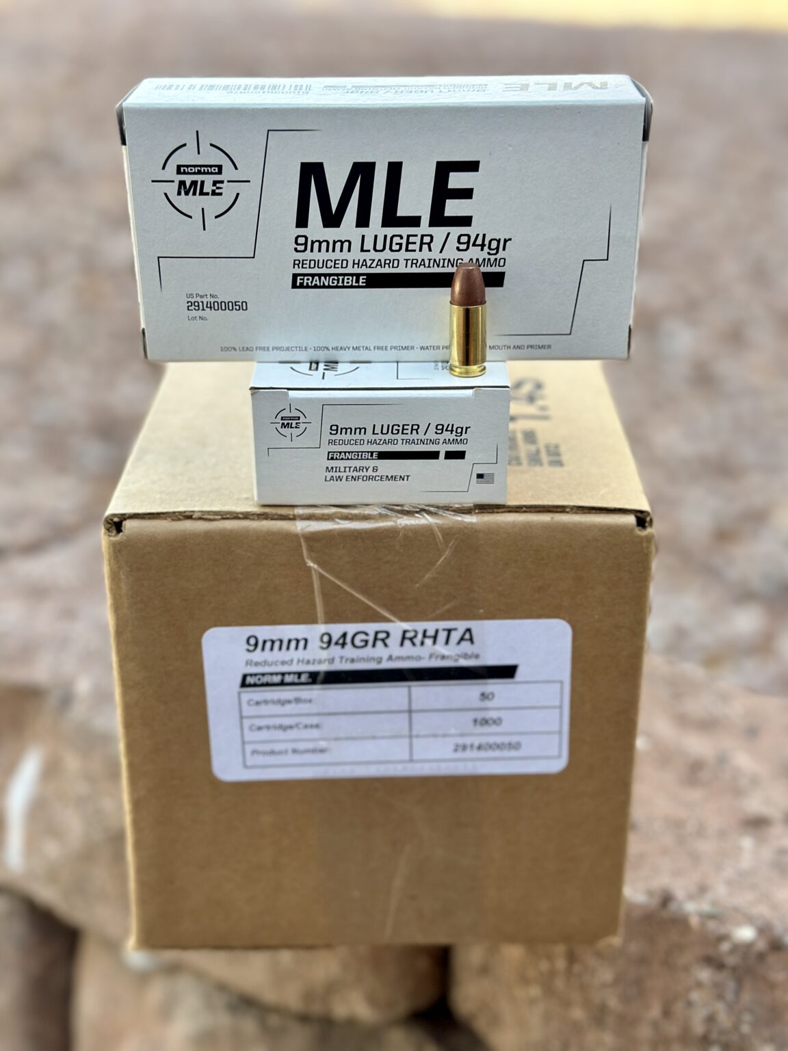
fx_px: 1457
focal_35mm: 48
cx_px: 394
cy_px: 526
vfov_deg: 39.7
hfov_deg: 30.3
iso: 80
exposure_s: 1/604
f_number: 1.78
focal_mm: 6.86
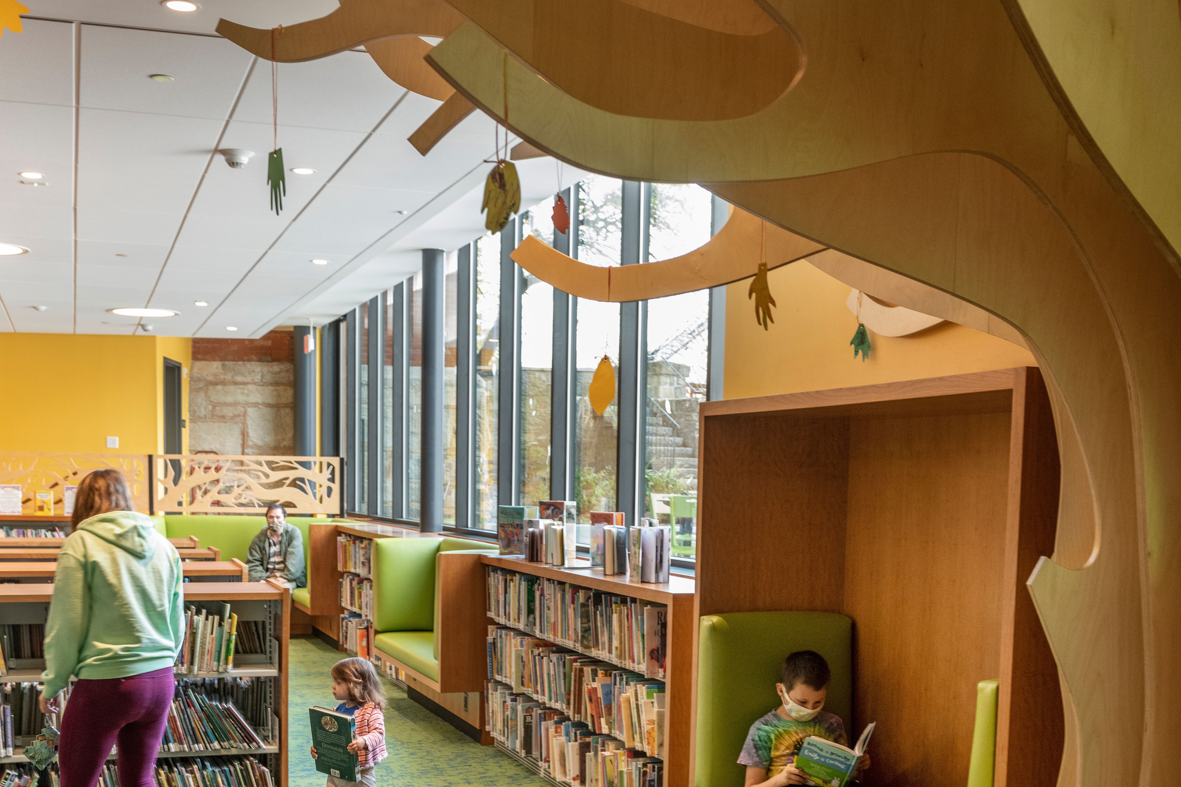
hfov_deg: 41.9
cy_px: 650
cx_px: 586
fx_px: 1542
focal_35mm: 47
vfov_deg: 28.0
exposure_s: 1/60
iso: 1000
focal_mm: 31
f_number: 5
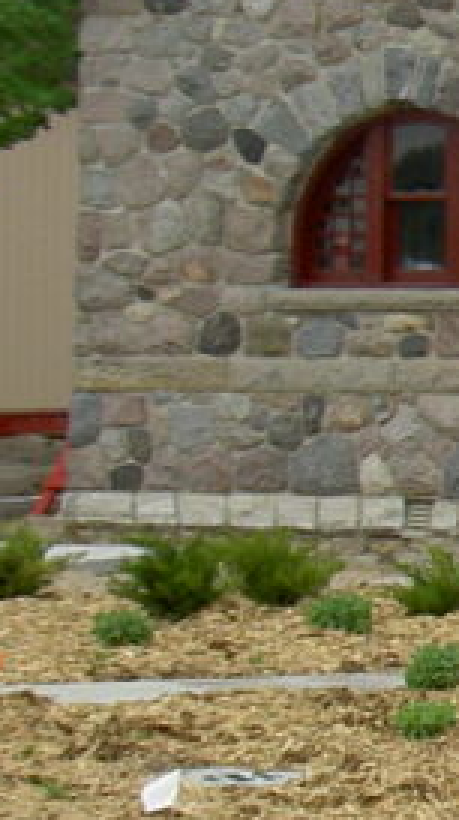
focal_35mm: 187
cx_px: 1392
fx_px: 4057
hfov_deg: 6.0
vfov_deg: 11.5
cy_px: 399
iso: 100
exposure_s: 1/100
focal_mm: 8
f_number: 4.7
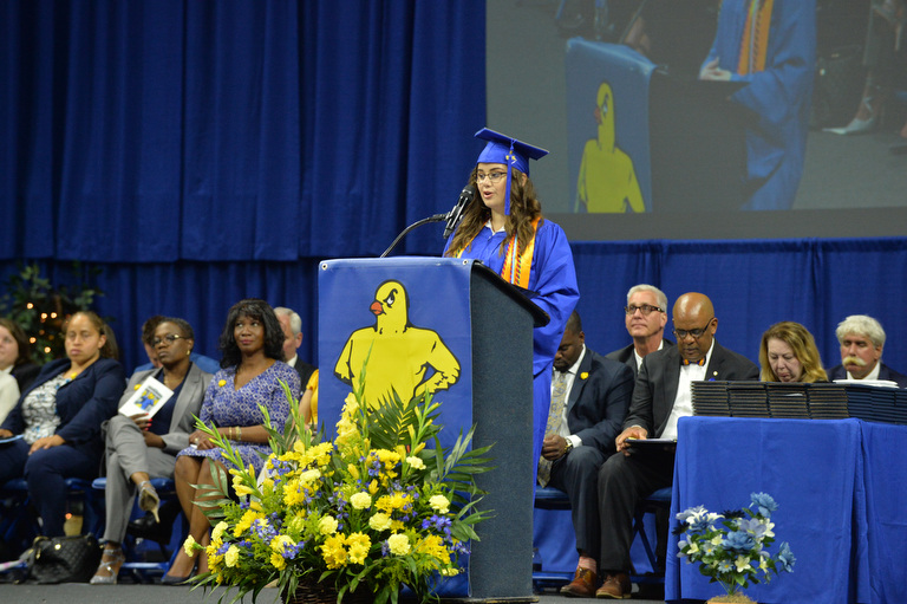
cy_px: 302
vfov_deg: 6.9
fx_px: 5035
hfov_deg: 10.3
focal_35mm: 200
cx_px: 454
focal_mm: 200
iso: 3200
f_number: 7.1
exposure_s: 1/320
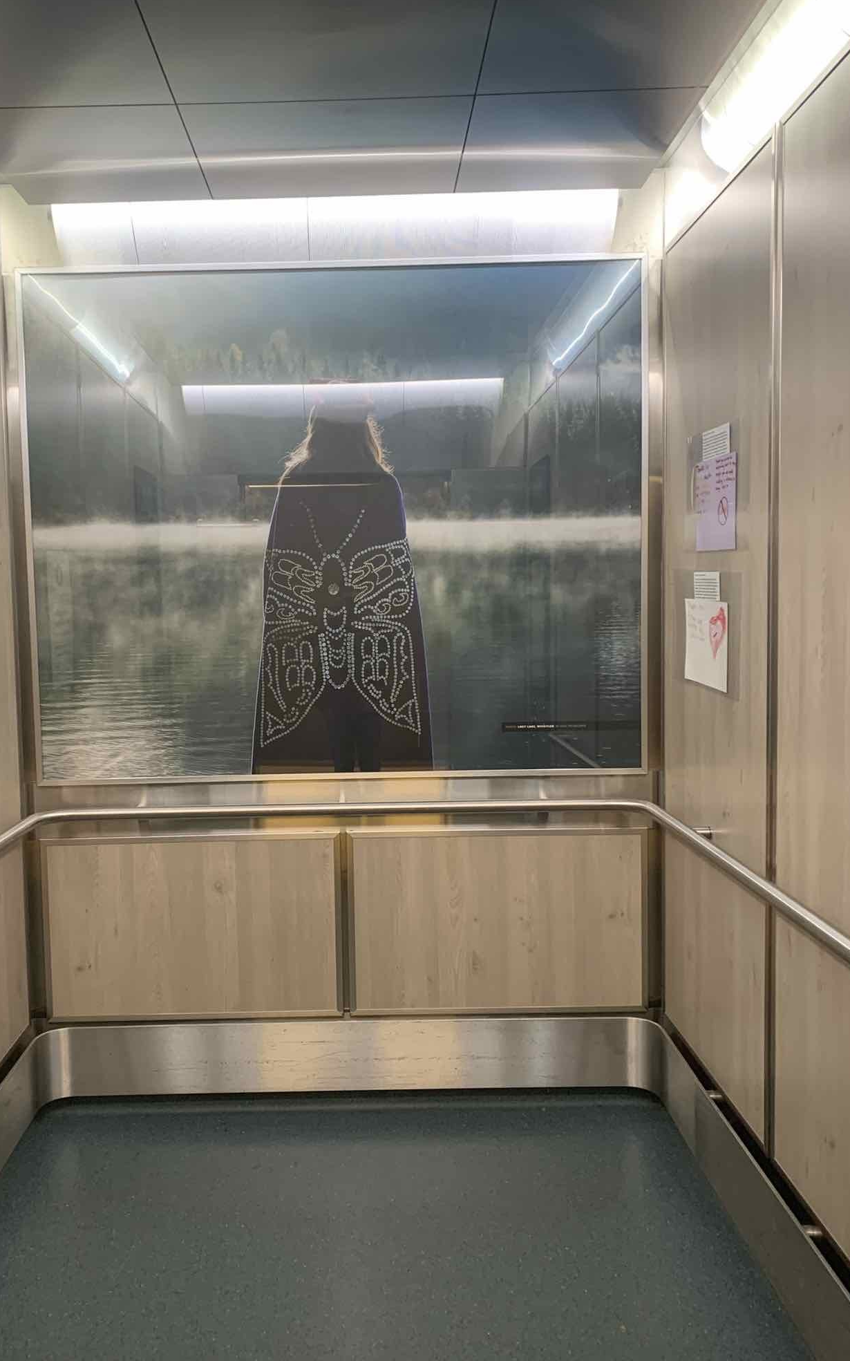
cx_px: 350
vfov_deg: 66.5
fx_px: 1038
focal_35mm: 28
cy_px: 686
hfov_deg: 44.3
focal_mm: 4.25
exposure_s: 1/60
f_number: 1.8
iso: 160
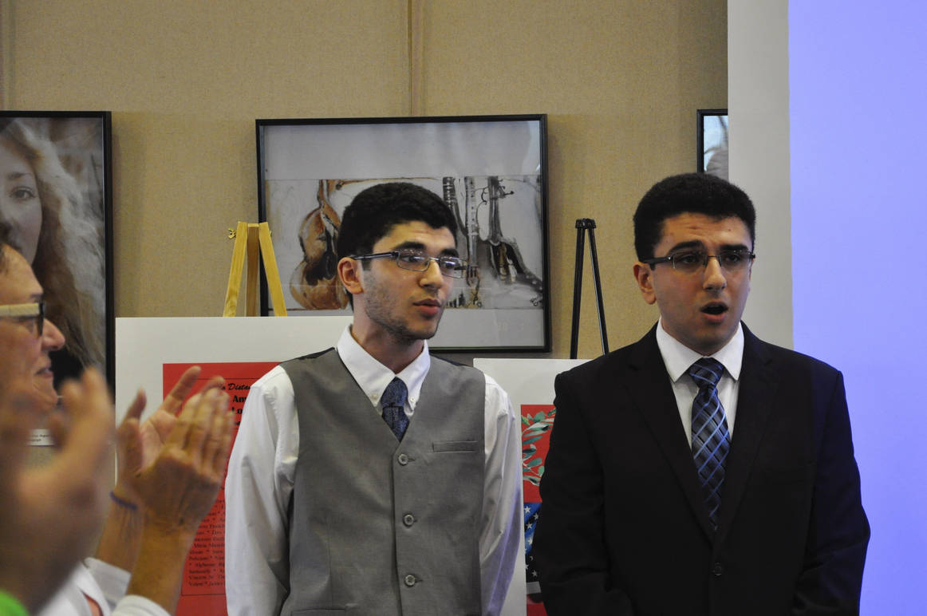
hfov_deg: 18.2
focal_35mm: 112
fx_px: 2894
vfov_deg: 12.1
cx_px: 464
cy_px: 308
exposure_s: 1/60
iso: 1600
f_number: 5.3
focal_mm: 75
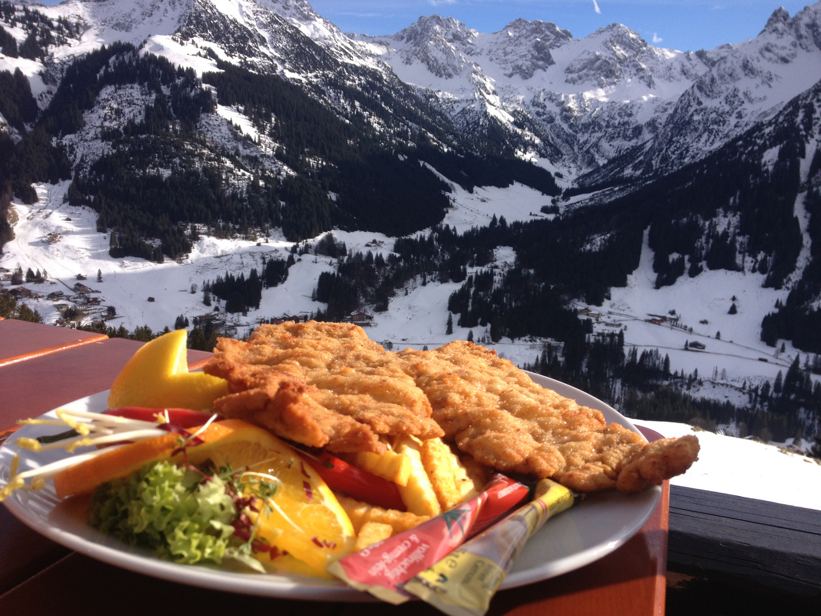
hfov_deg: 52.6
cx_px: 410
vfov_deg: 40.7
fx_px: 830
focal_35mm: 35
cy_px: 308
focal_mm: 4.28
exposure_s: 1/1842
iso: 50
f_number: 2.4
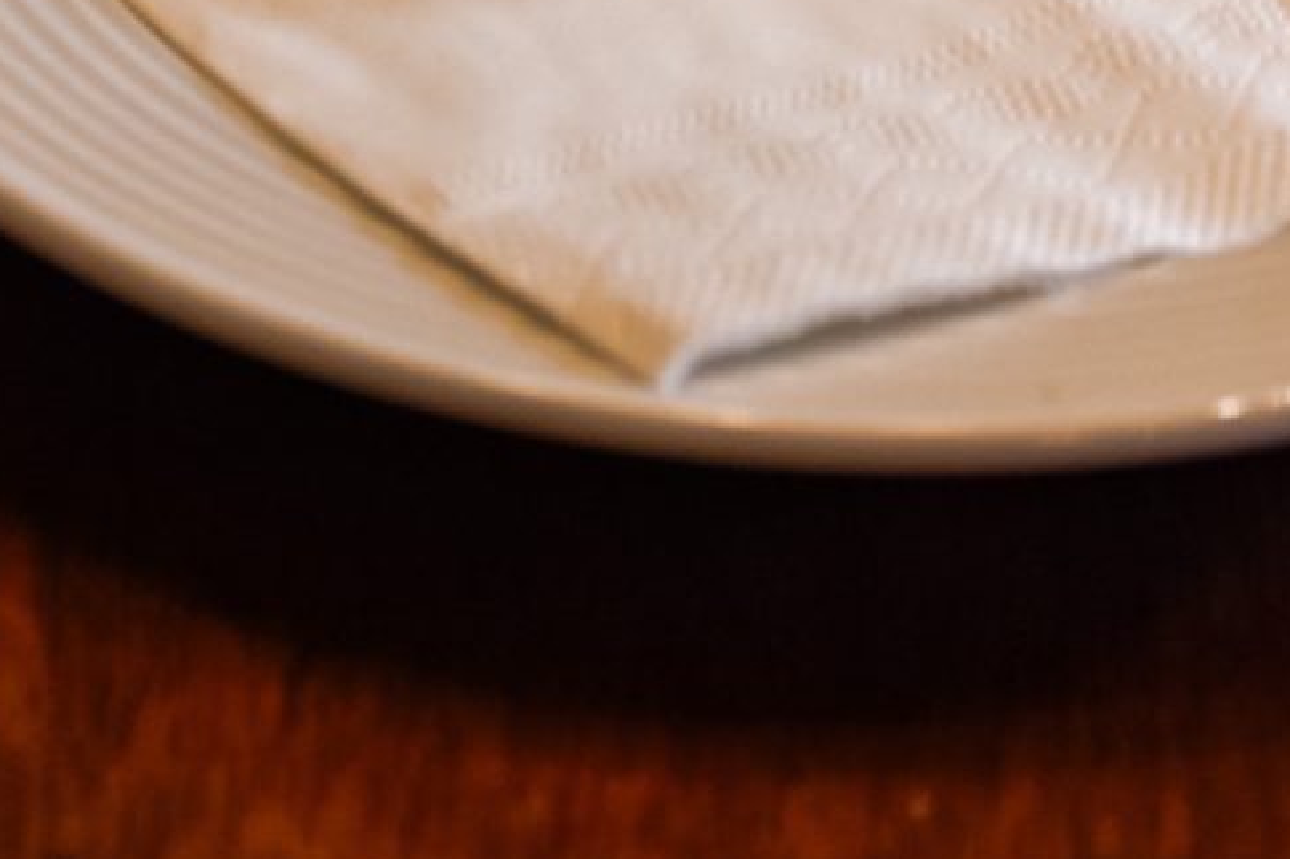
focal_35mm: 190
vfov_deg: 6.9
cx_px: 495
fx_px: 6806
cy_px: -1046
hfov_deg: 10.8
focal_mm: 24
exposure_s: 1/60
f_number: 2.8
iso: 1400
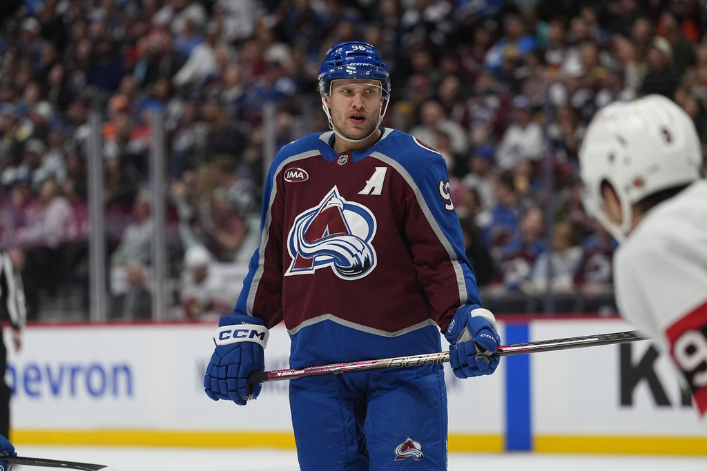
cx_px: 354
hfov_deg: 10.3
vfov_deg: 6.9
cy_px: 236
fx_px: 3928
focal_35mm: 200
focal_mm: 200
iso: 2500
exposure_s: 1/2000
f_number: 3.5
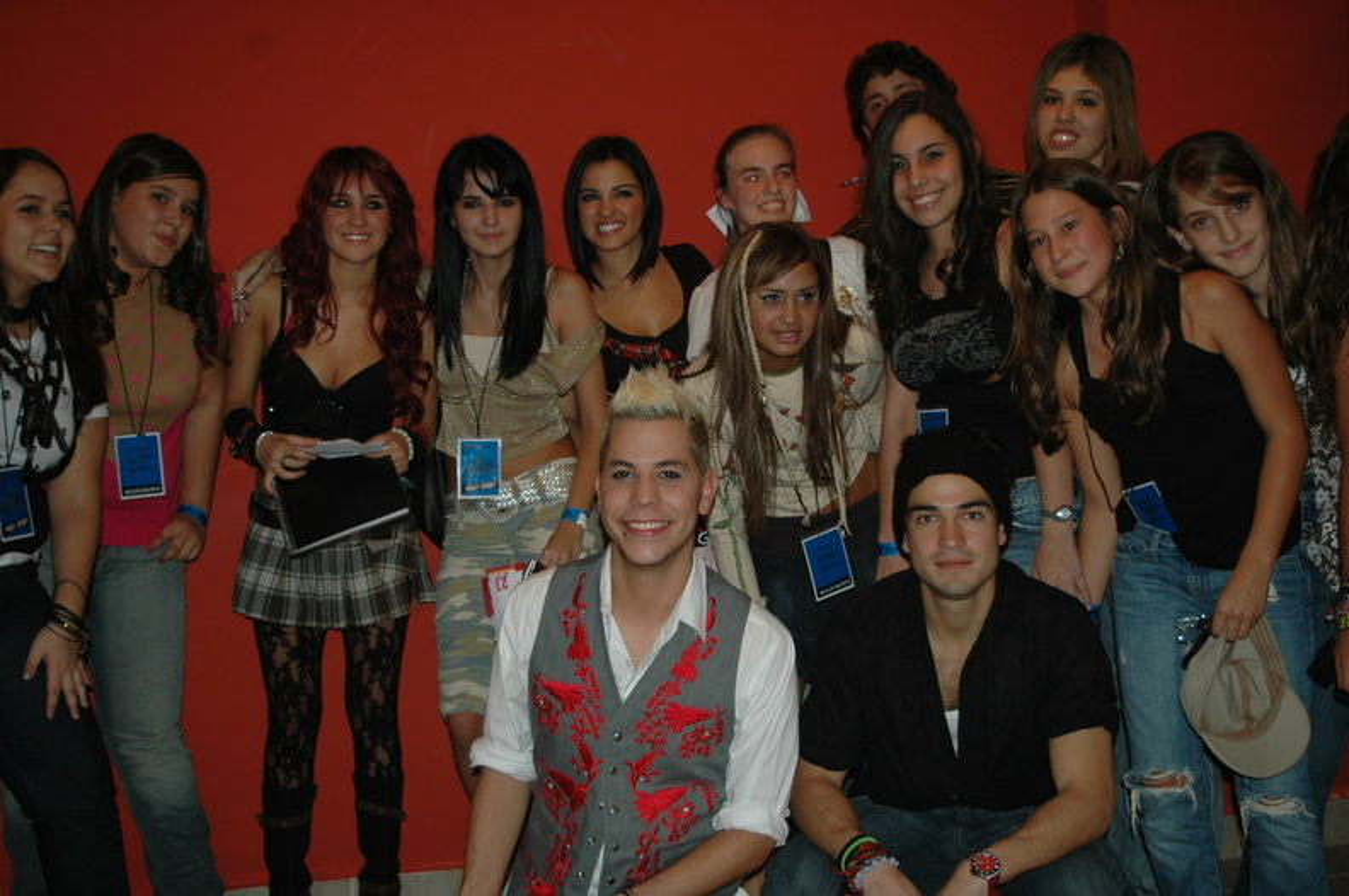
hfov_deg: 46.4
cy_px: 448
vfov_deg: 31.8
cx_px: 674
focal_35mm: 42
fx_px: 1572
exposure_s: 1/60
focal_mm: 28
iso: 400
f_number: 3.5
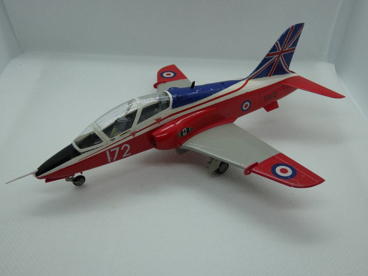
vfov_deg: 42.9
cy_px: 138
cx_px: 184
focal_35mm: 33
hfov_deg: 55.4
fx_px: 351
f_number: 3.4
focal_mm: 6
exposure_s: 1/200
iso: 80
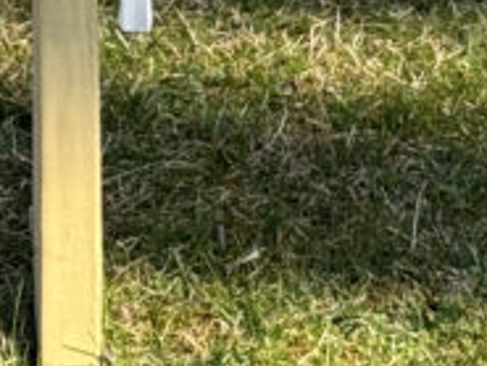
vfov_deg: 5.4
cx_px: -126
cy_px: -595
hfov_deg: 7.4
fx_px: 3731
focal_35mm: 265
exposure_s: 1/802
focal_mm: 6.76
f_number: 1.78
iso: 64
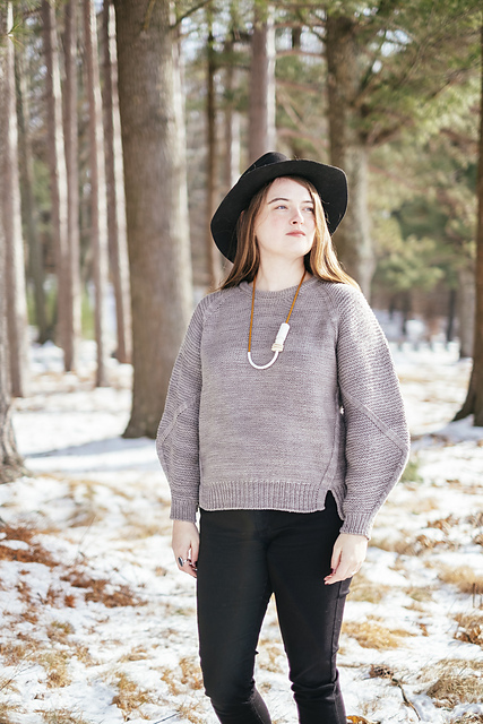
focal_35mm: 53
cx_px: 242
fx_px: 1066
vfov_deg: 37.5
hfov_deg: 25.5
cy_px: 362
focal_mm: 35
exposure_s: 1/2700
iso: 200
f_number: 1.4
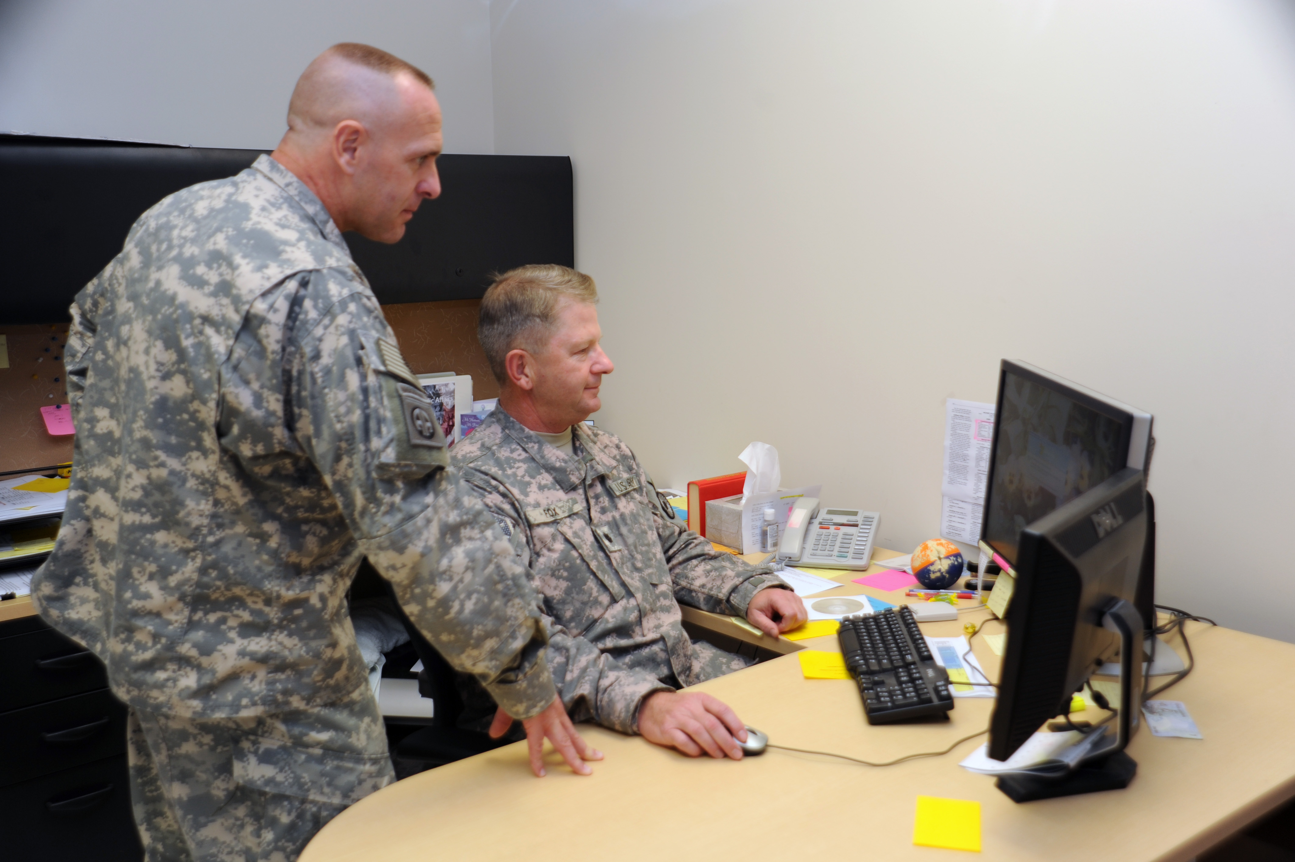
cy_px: 431
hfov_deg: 54.5
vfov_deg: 37.8
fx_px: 1258
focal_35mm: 35
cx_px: 648
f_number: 4
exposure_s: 1/60
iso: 250
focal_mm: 35
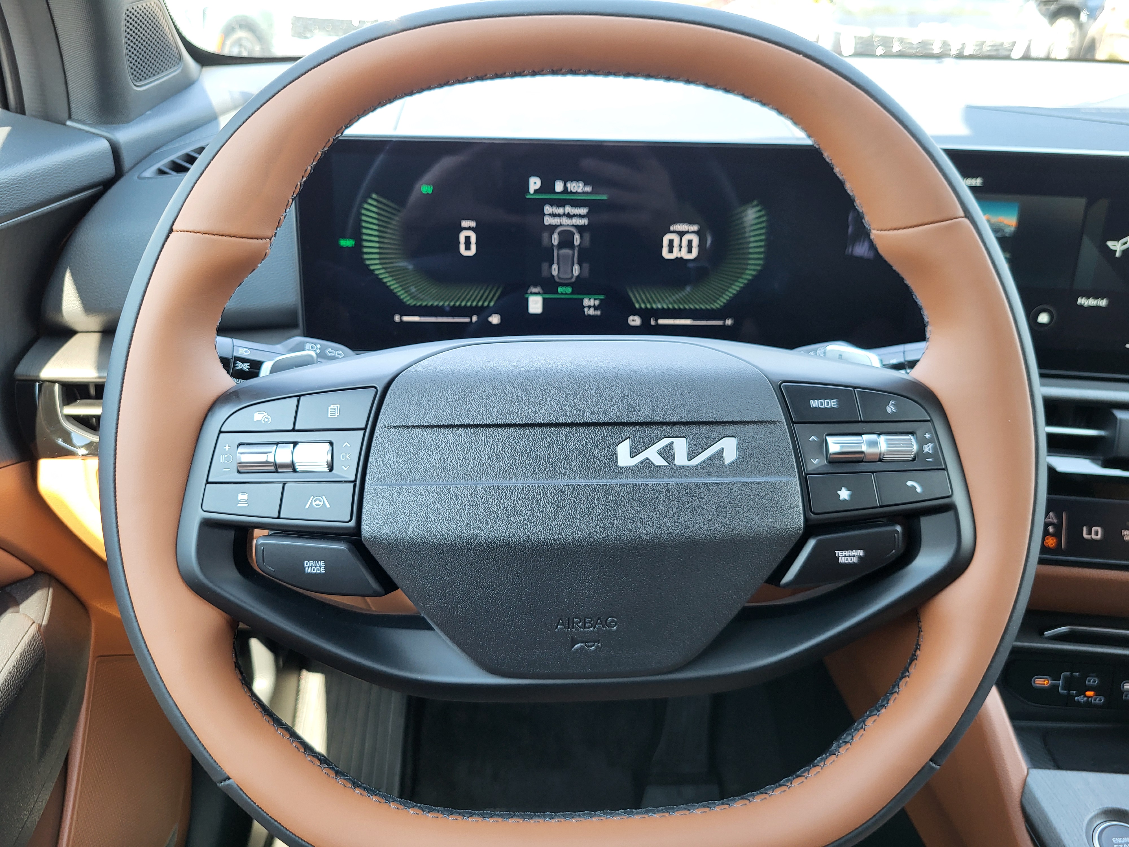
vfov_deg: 53.1
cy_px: 424
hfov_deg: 67.3
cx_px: 564
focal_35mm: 26
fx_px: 848
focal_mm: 5.4
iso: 80
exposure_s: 1/120
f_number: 1.8
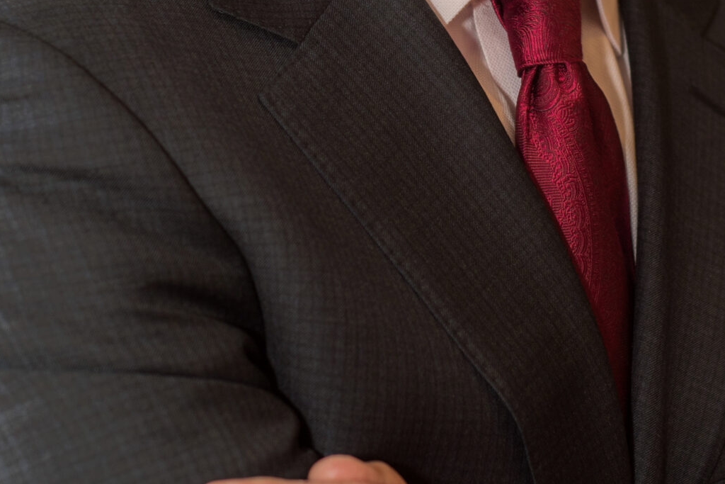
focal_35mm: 125
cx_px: 507
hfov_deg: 16.3
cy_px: -4
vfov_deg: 10.9
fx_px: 2518
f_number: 3.2
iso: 160
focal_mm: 50
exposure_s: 1/60
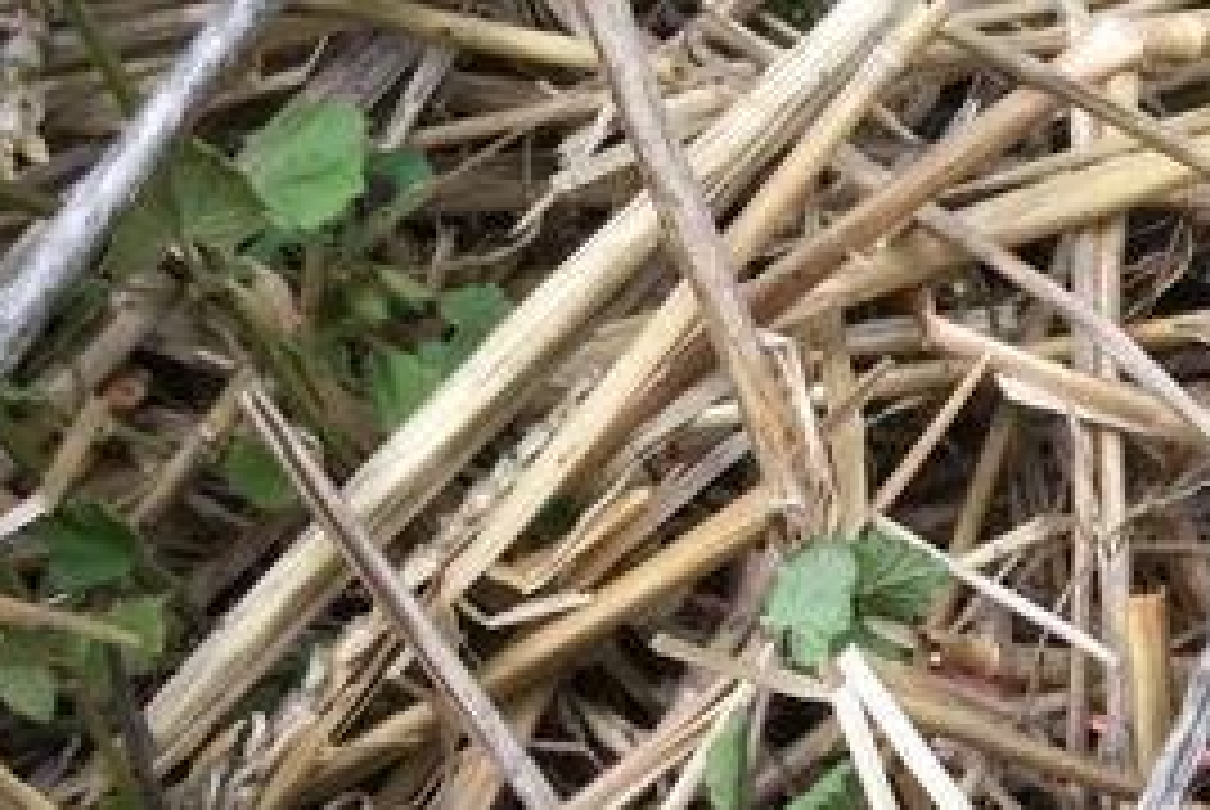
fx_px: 3768
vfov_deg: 11.8
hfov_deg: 15.8
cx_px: 2119
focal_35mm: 112
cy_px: 1179
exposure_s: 1/120
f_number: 2.2
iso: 32
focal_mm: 4.15
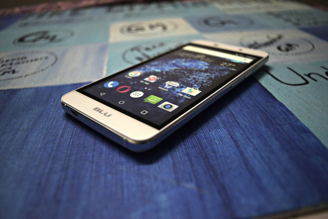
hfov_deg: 61.9
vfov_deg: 43.6
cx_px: 164
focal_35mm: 30
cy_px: 110
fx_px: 273
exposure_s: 1/60
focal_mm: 20
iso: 1000
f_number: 3.5
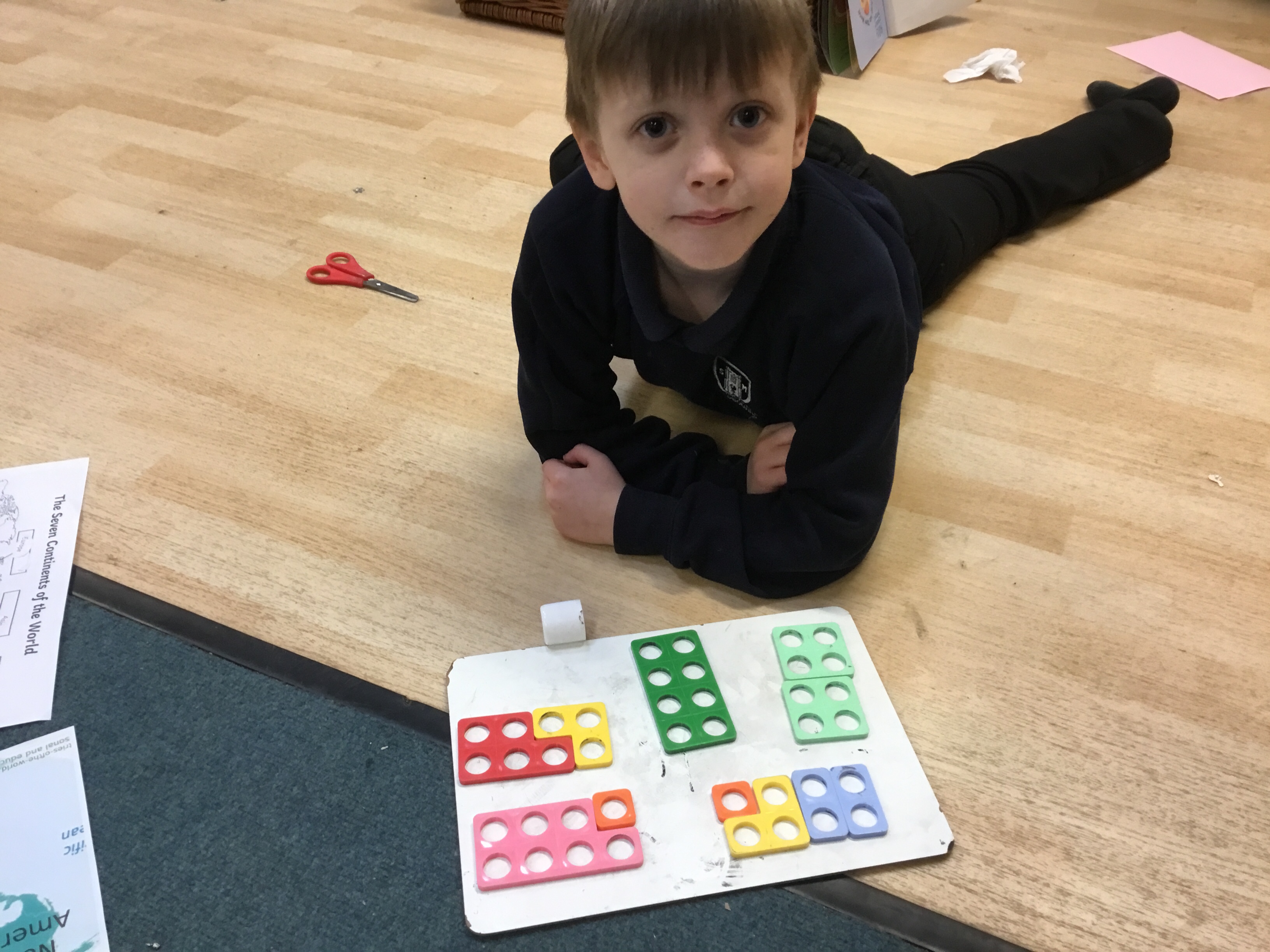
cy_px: 476
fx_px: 1137
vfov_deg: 45.4
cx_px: 635
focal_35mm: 31
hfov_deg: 58.4
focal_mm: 3.3
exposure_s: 1/33
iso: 125
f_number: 2.4
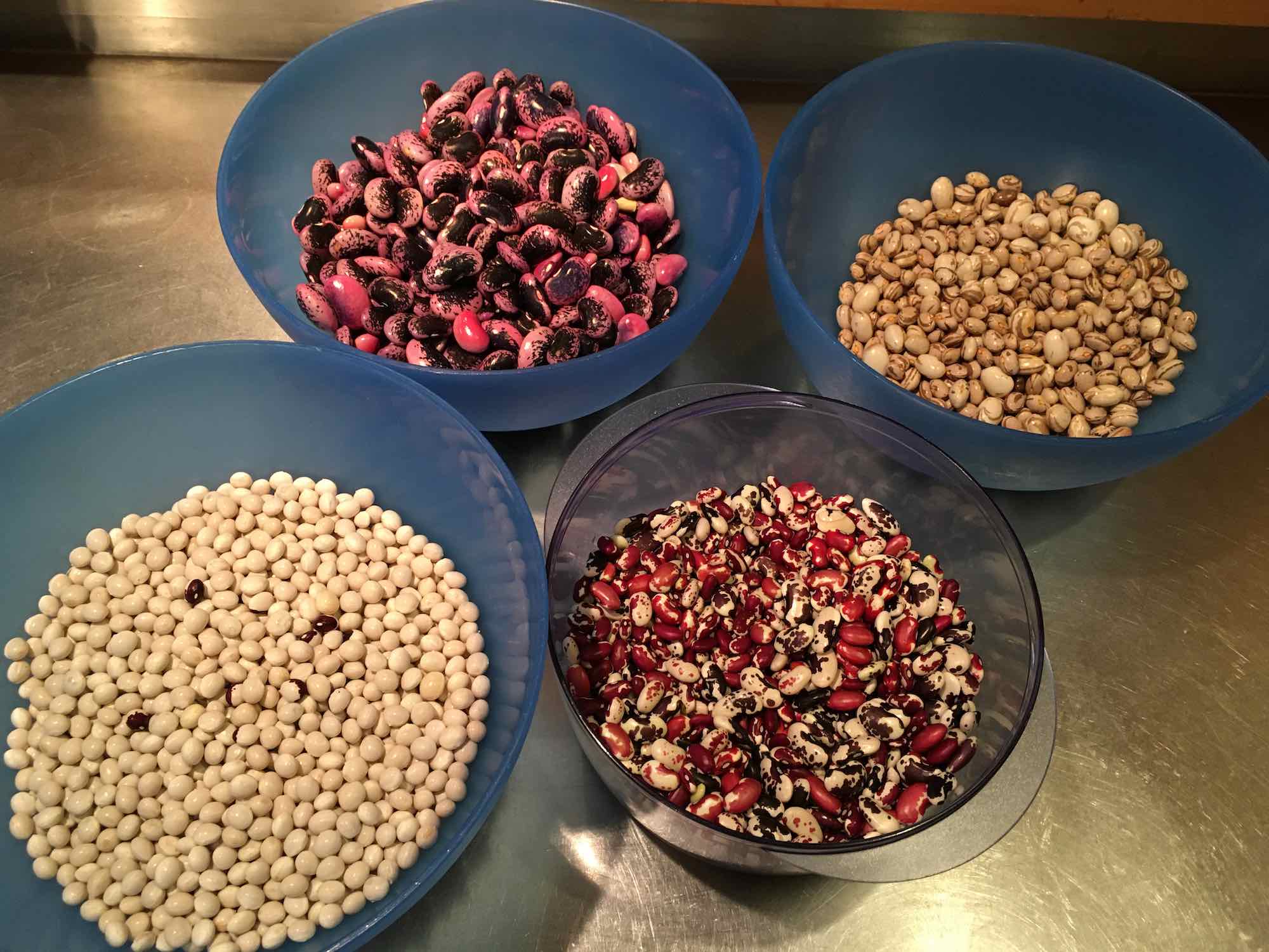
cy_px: 476
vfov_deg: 48.2
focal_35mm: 29
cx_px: 634
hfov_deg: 61.7
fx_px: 1063
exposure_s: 1/33
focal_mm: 4.15
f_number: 2.2
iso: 160
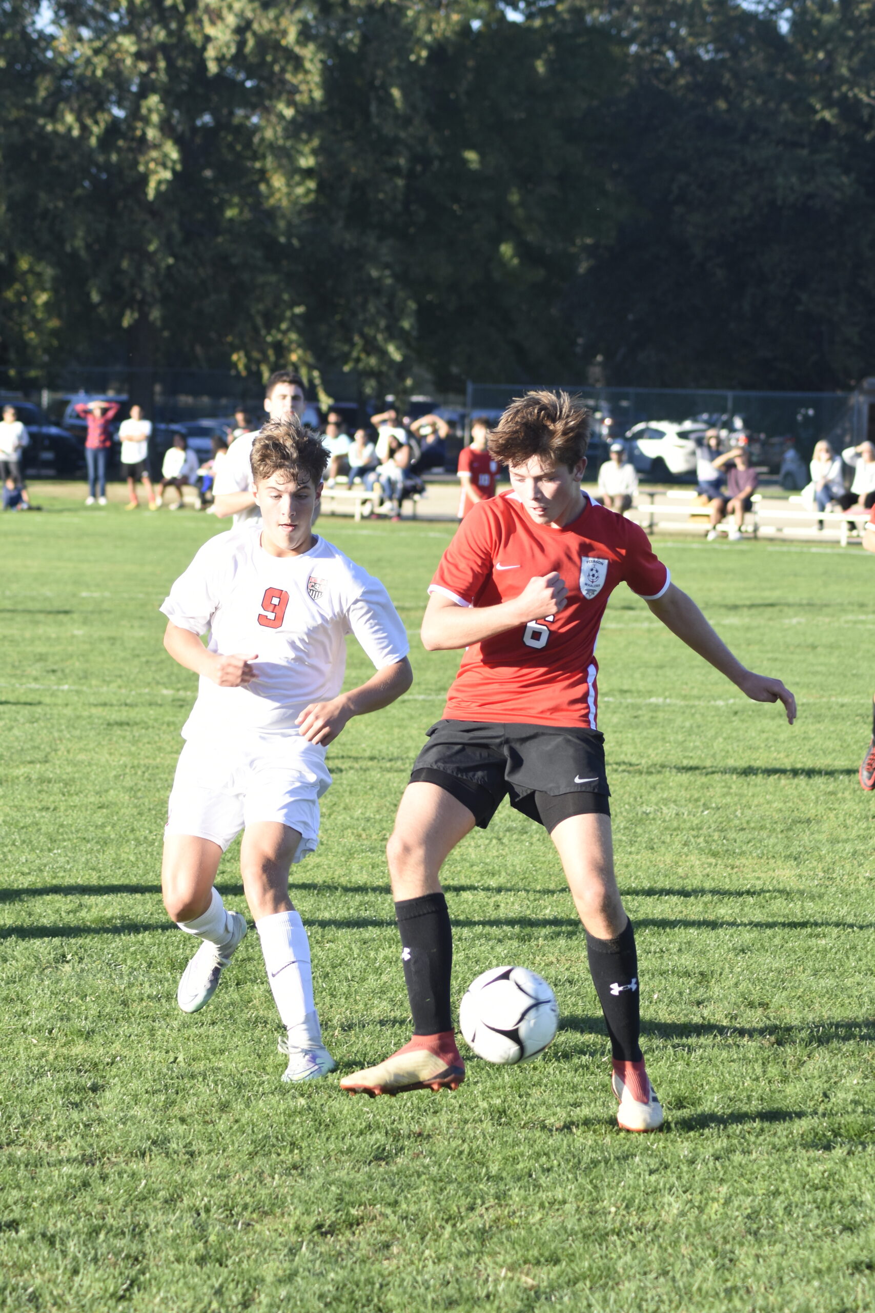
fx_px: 5030
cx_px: 438
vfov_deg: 14.9
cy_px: 656
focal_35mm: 138
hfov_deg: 9.9
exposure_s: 1/500
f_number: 5.6
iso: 400
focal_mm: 92
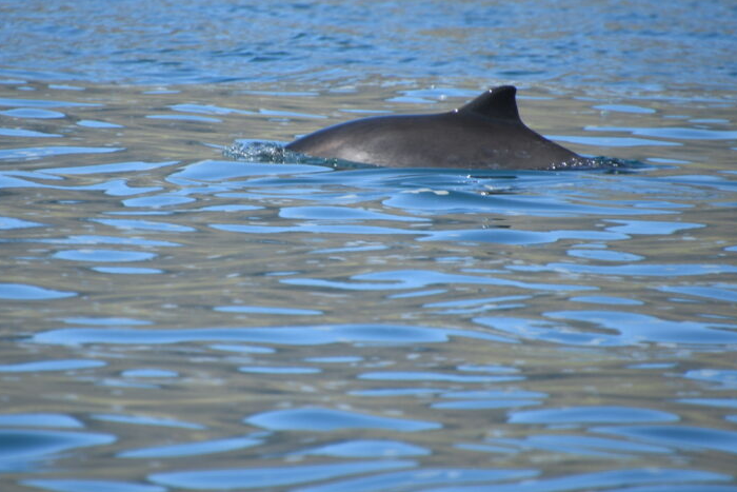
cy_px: 181
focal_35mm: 878
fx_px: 17977
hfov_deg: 2.3
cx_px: 296
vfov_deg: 1.6
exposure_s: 1/800
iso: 320
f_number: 6.3
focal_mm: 400
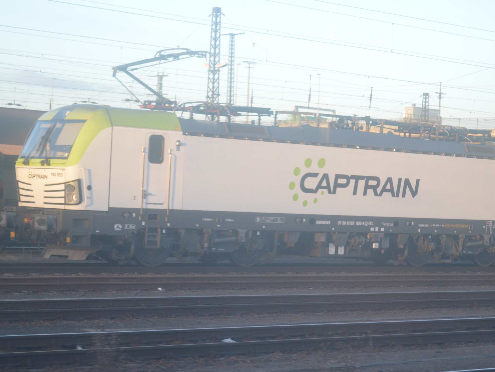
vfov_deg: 15.7
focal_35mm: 94
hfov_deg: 20.9
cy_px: 180
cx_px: 257
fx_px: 1344
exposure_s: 1/125
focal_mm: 46
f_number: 5.6
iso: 400
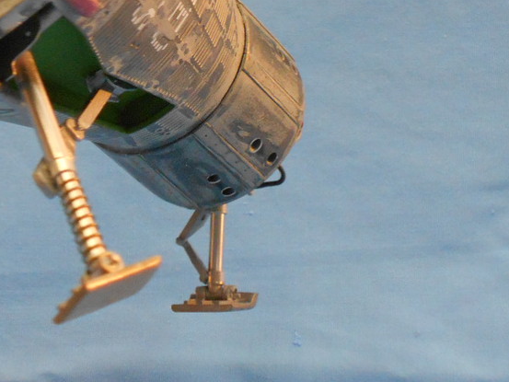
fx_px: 1824
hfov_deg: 15.9
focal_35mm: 124
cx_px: 166
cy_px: 41
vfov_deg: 11.9
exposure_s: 1/20
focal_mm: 8.8
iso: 400
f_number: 4.5
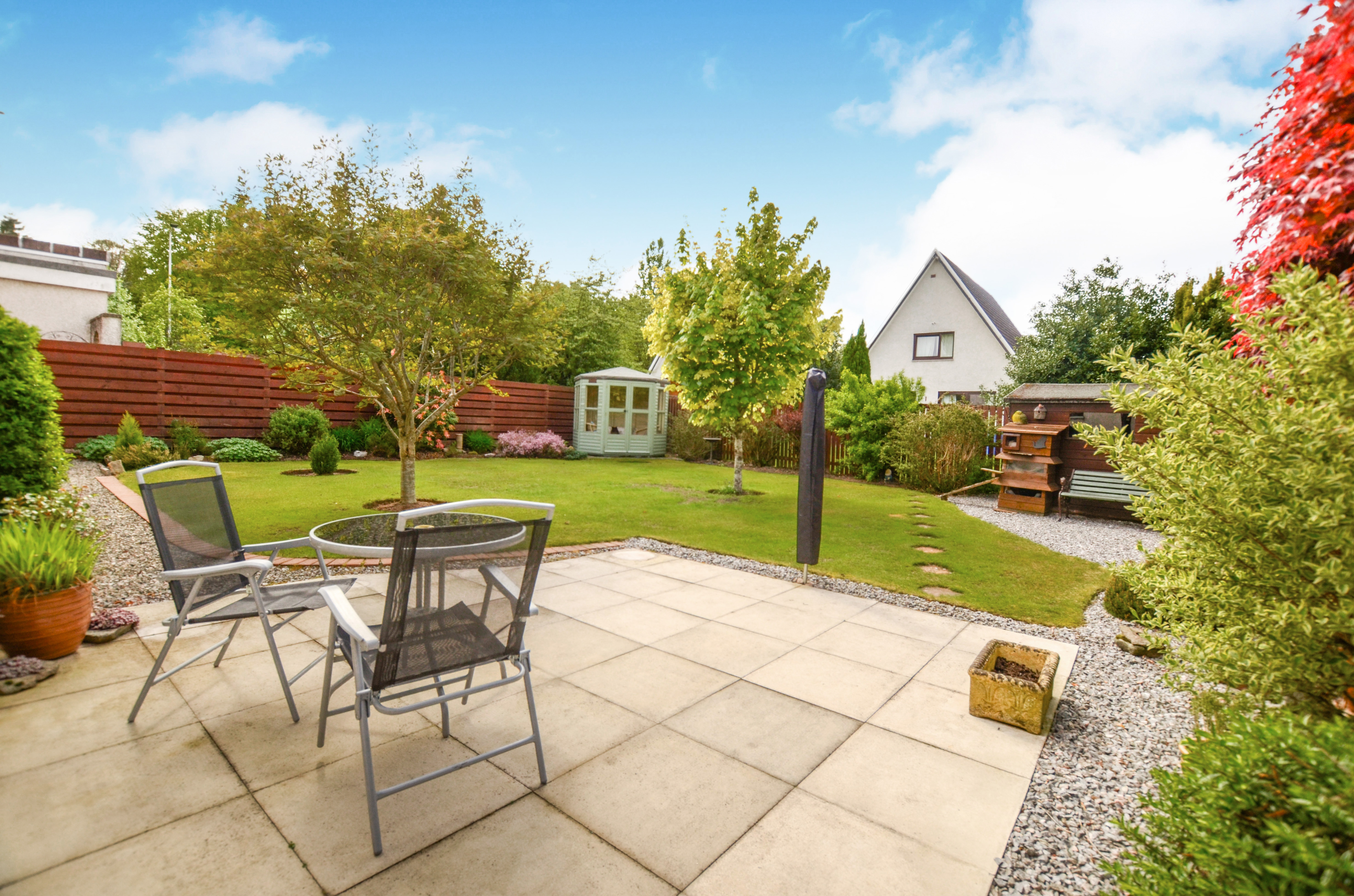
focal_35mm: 15
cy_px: 448
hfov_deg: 100.5
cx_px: 677
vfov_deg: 77.1
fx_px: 563
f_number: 5
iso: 200
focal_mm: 10
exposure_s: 1/800
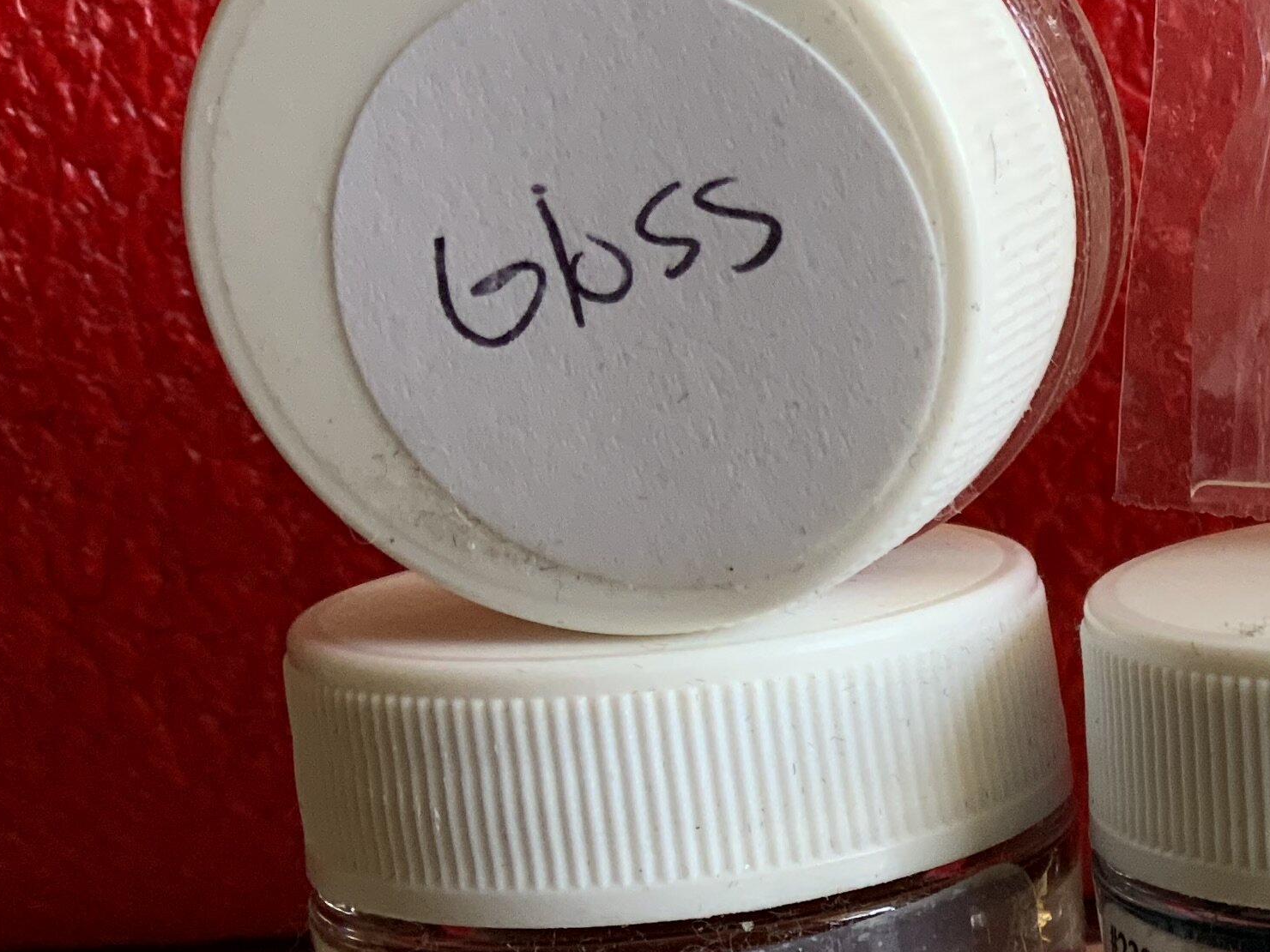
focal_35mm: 79
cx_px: 1707
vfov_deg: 18.4
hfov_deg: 21.9
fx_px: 2898
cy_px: 801
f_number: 1.8
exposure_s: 1/60
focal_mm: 3
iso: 50
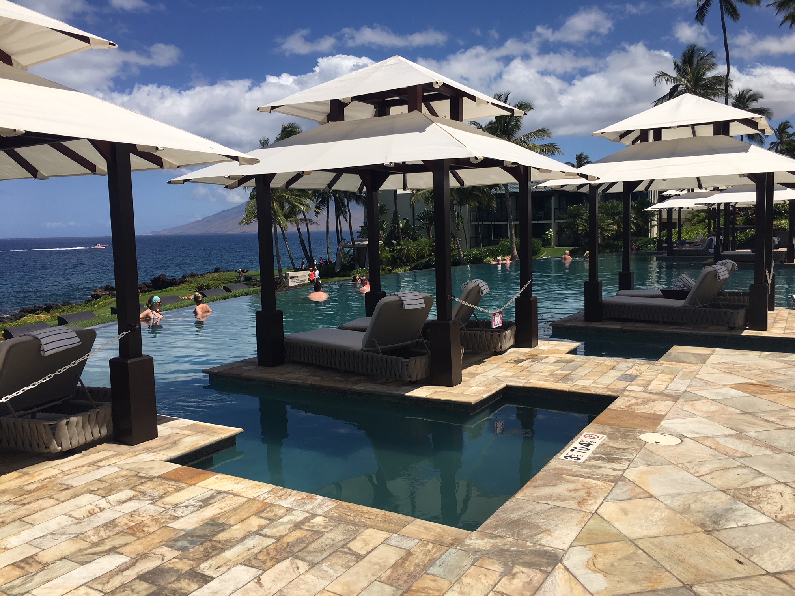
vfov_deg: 48.2
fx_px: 666
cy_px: 298
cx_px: 398
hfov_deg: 61.7
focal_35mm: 29
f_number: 2.2
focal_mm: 4.15
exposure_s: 1/2849
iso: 25
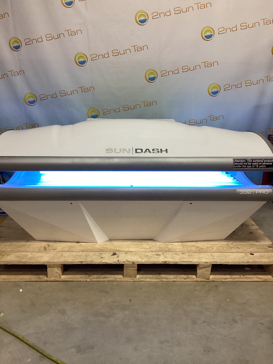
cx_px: 136
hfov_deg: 45.4
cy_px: 182
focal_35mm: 31
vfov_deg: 58.4
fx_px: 326
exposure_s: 1/60
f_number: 2.4
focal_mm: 3.3
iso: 125
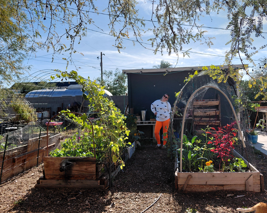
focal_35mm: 27
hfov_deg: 63.9
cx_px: 146
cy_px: 105
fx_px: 213
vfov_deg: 53.2
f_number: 1.8
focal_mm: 4.69
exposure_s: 1/2153
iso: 50
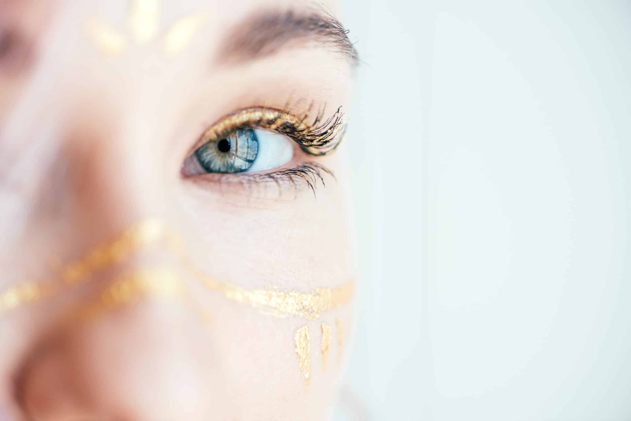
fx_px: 1841
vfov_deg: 13.1
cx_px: 316
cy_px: 210
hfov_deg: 19.4
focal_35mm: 105
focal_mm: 105
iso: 400
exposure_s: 1/200
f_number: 3.2
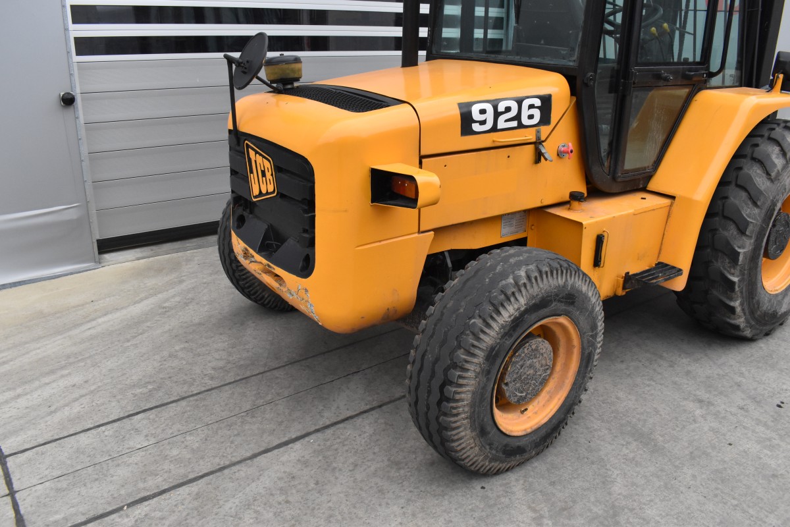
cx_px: 395
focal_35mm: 30
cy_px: 264
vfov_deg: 43.6
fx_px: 658
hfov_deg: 61.9
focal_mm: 20
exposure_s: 1/1000
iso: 1600
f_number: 7.1
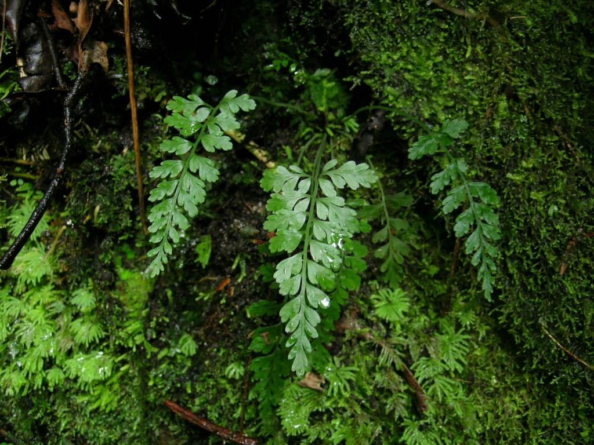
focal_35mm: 42
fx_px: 721
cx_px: 297
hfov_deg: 44.8
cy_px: 222
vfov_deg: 34.3
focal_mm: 8.7
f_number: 3.2
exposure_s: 1/4.1
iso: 60
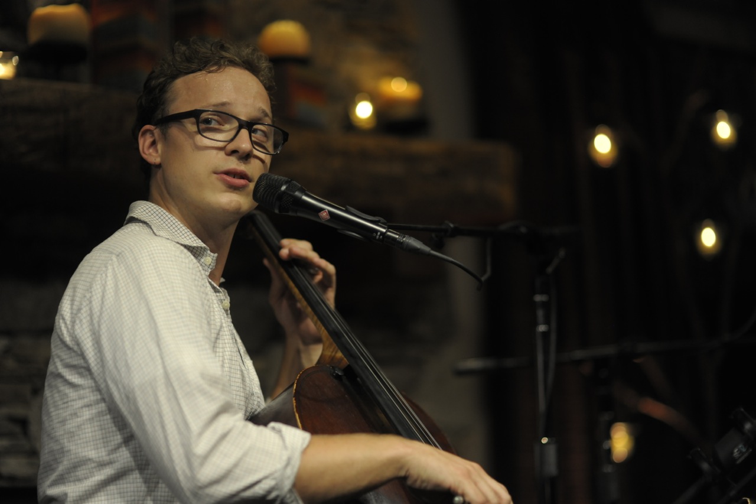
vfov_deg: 16.1
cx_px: 378
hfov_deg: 23.9
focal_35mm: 85
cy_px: 252
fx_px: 1785
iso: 800
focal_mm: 85
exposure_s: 1/250
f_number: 1.6
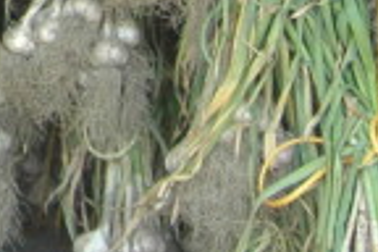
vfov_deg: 4.4
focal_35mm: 299
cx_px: -751
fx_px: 3139
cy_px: -516
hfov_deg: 6.3
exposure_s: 1/160
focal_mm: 28
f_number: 6.3
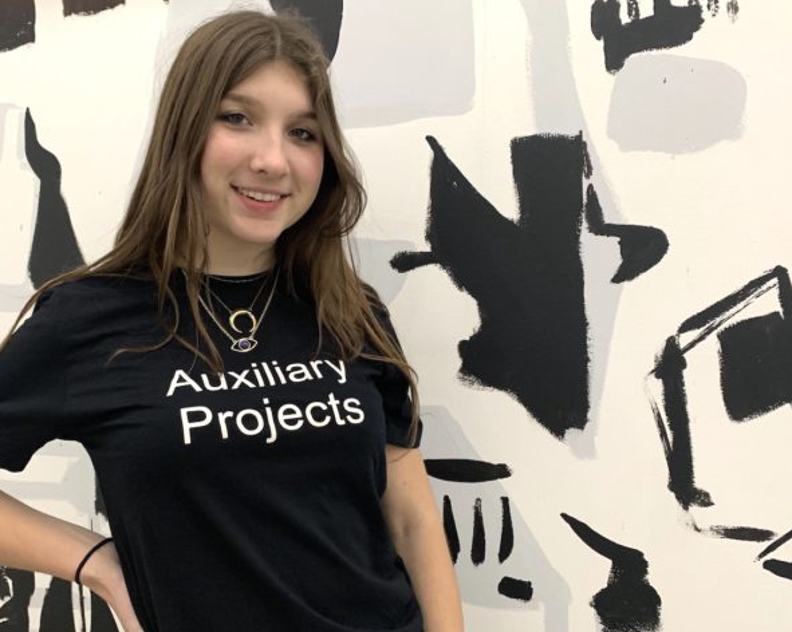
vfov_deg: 44.5
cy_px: 331
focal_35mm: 33
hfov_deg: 54.1
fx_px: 773
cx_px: 354
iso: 250
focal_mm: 4.25
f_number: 1.8
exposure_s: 1/60
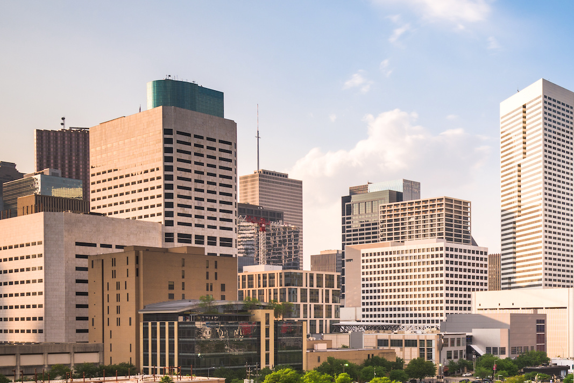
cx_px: 605
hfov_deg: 37.7
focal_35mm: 45
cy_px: 210
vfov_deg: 29.9
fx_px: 718
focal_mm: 20
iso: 64
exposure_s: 34
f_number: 11
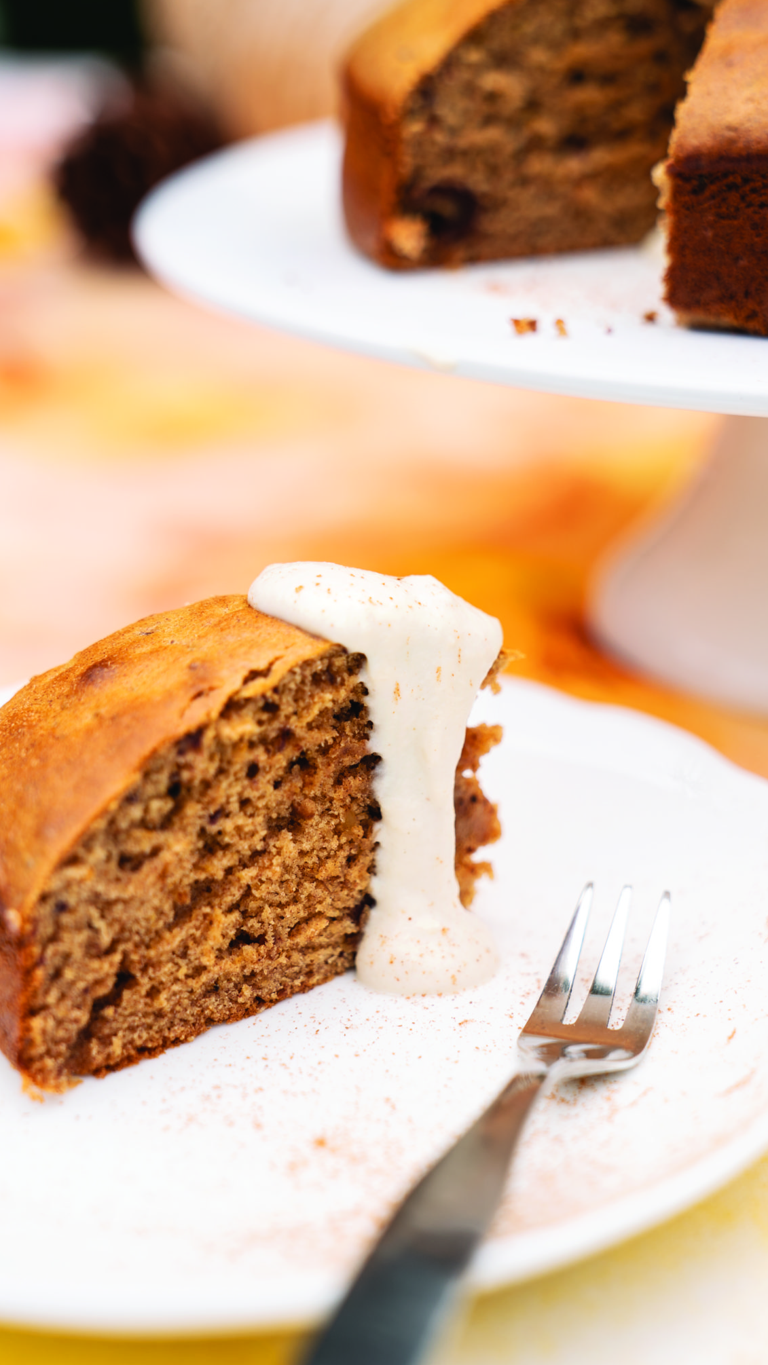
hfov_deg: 18.8
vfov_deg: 32.8
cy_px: 605
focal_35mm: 64
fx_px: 2317
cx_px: 383
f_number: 3.2
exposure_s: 1/640
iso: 100
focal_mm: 48
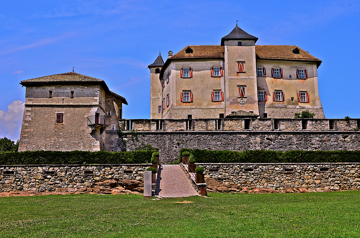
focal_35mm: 39
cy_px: 119
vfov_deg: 34.1
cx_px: 180
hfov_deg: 49.6
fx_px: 389
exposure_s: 1/400
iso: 125
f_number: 10
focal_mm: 26
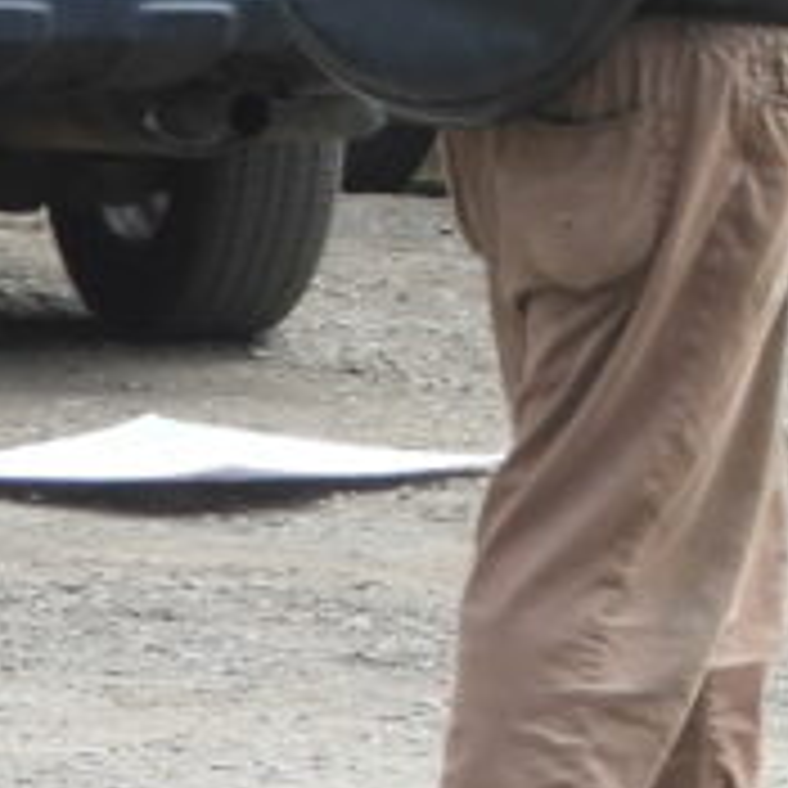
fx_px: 13882
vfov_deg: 3.2
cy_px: -234
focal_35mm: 539
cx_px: 2378
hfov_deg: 3.2
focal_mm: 16.3
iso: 100
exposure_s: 1/250
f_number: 3.5
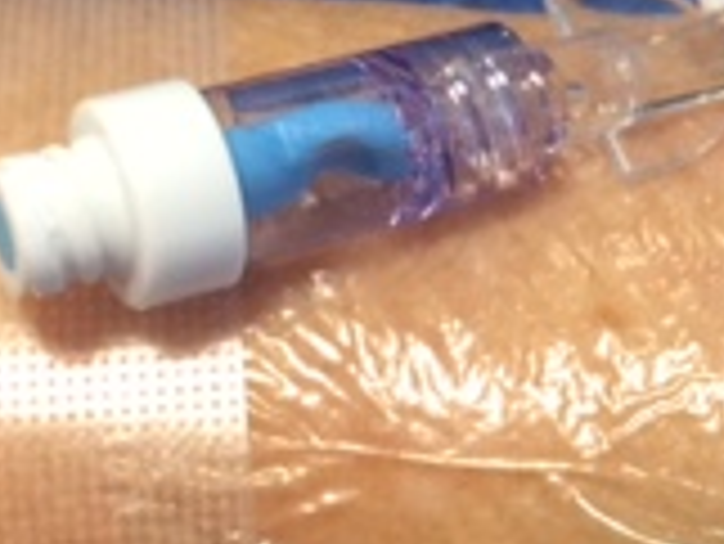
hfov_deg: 16.8
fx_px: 2407
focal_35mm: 115
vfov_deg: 12.9
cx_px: 684
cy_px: 274
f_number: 2.2
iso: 125
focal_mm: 4.15
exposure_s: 1/30
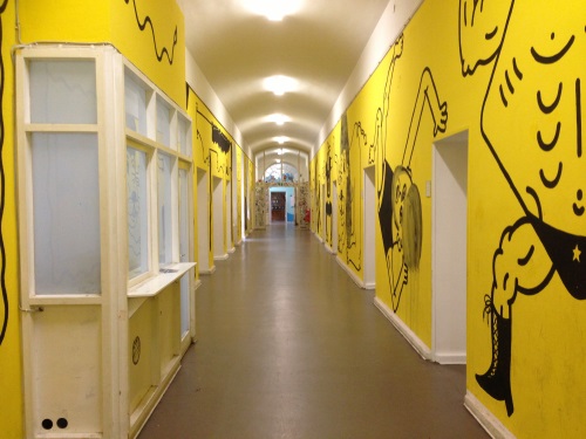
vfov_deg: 42.9
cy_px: 220
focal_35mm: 33
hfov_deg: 55.4
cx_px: 293
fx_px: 559
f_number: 2.4
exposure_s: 1/20
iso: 160
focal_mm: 4.13
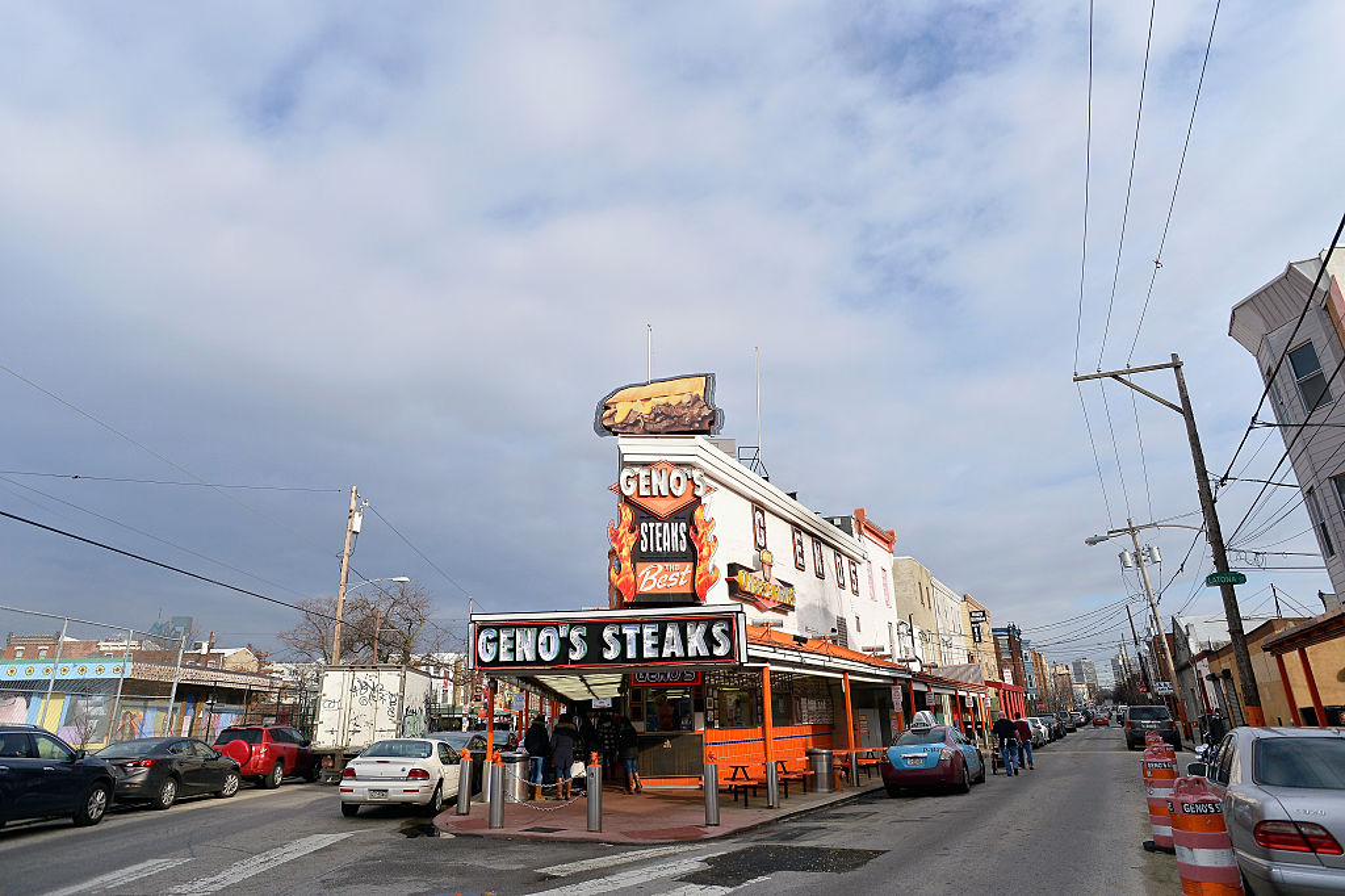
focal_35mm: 20
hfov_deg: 84.0
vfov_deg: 61.9
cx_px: 672
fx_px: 747
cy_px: 448
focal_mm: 20
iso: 800
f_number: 7.1
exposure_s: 1/2000
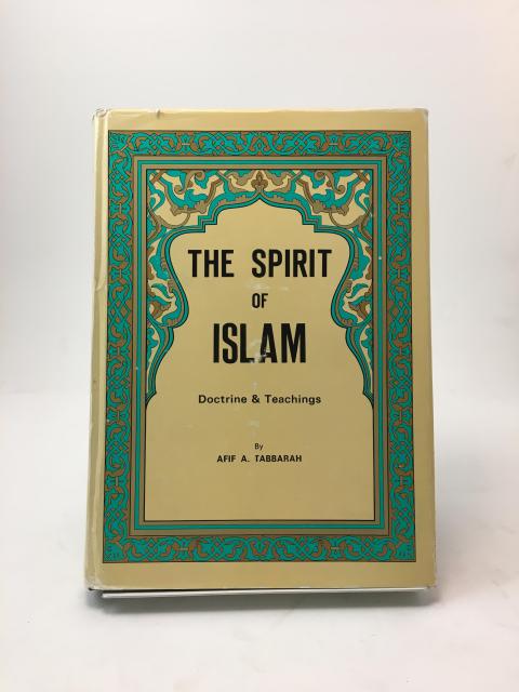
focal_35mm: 29
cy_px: 346
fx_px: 580
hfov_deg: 48.2
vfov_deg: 61.7
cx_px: 260
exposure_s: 1/33
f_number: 2.2
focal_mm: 4.15
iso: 32
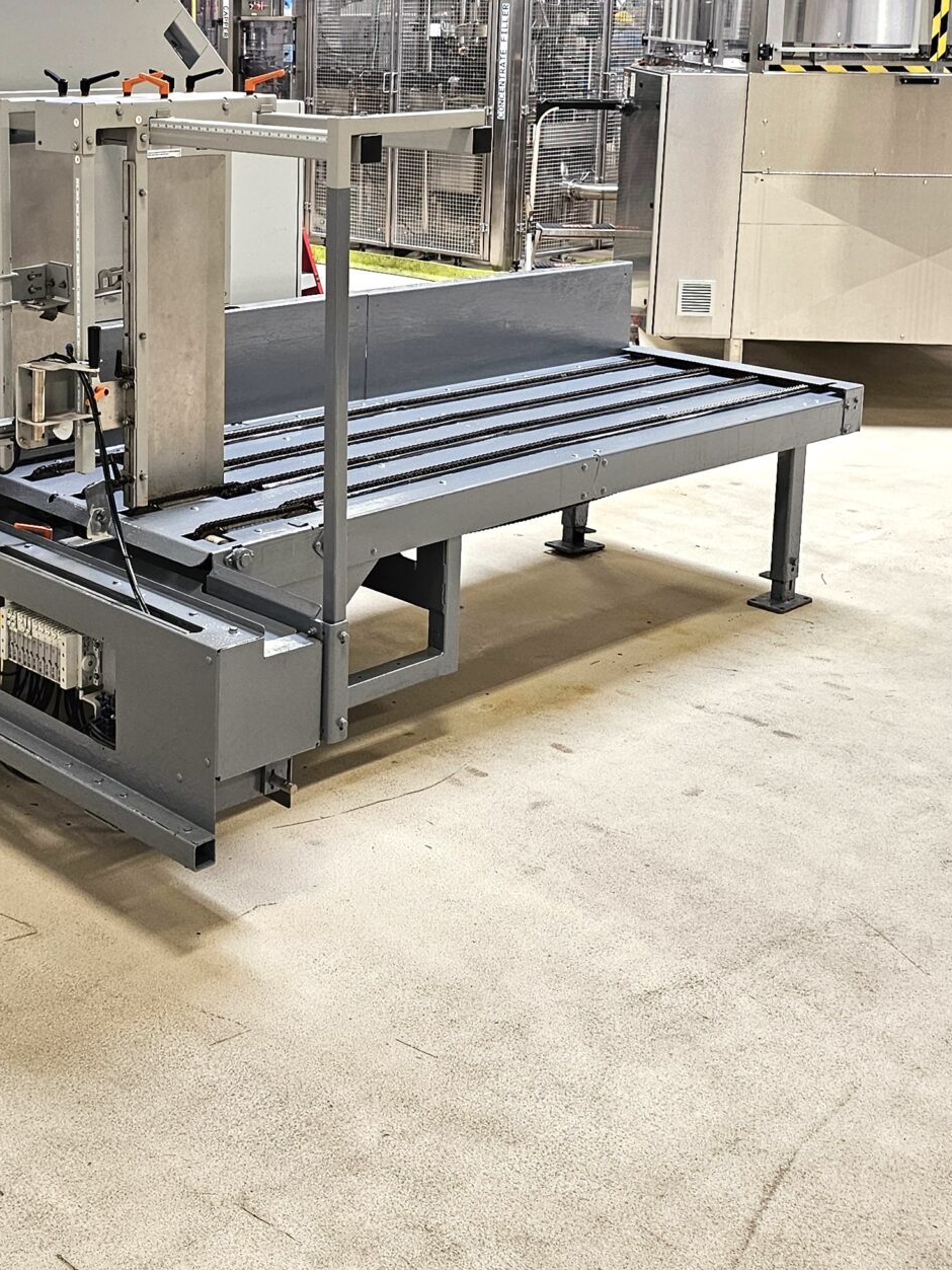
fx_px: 1723
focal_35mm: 47
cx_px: 153
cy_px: 275
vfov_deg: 39.0
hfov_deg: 30.0
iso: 160
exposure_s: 1/120
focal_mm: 6.3
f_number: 1.7
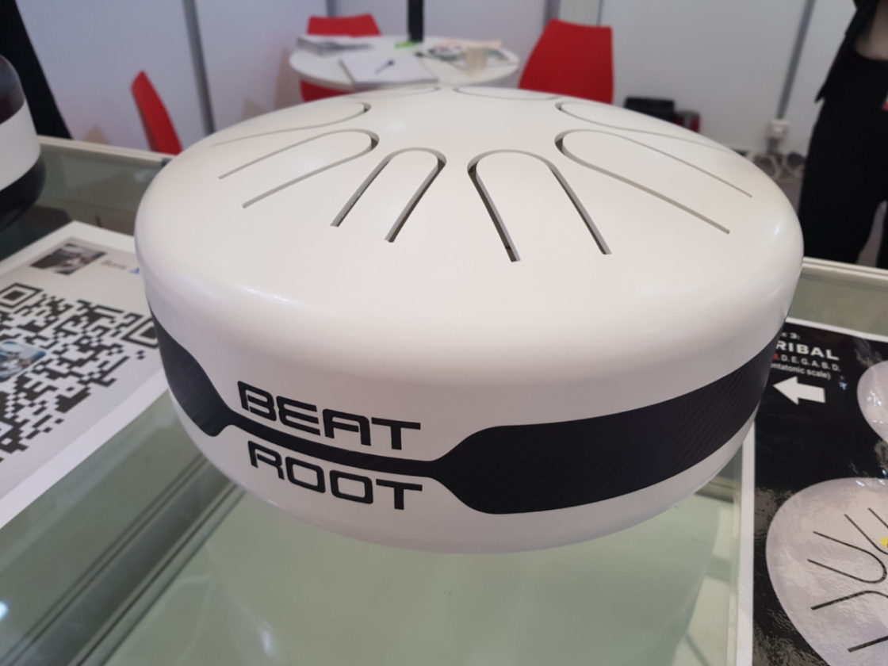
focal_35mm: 26
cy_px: 333
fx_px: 667
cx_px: 444
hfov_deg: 67.3
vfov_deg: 53.1
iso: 50
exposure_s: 1/100
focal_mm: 4.2
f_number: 1.7
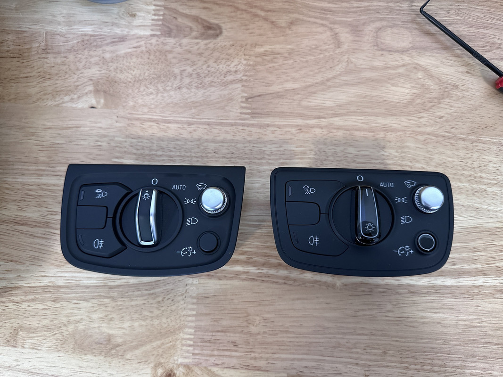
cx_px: 252
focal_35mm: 24
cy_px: 188
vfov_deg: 56.8
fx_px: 349
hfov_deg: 71.6
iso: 250
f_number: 1.78
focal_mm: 6.86
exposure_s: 1/60
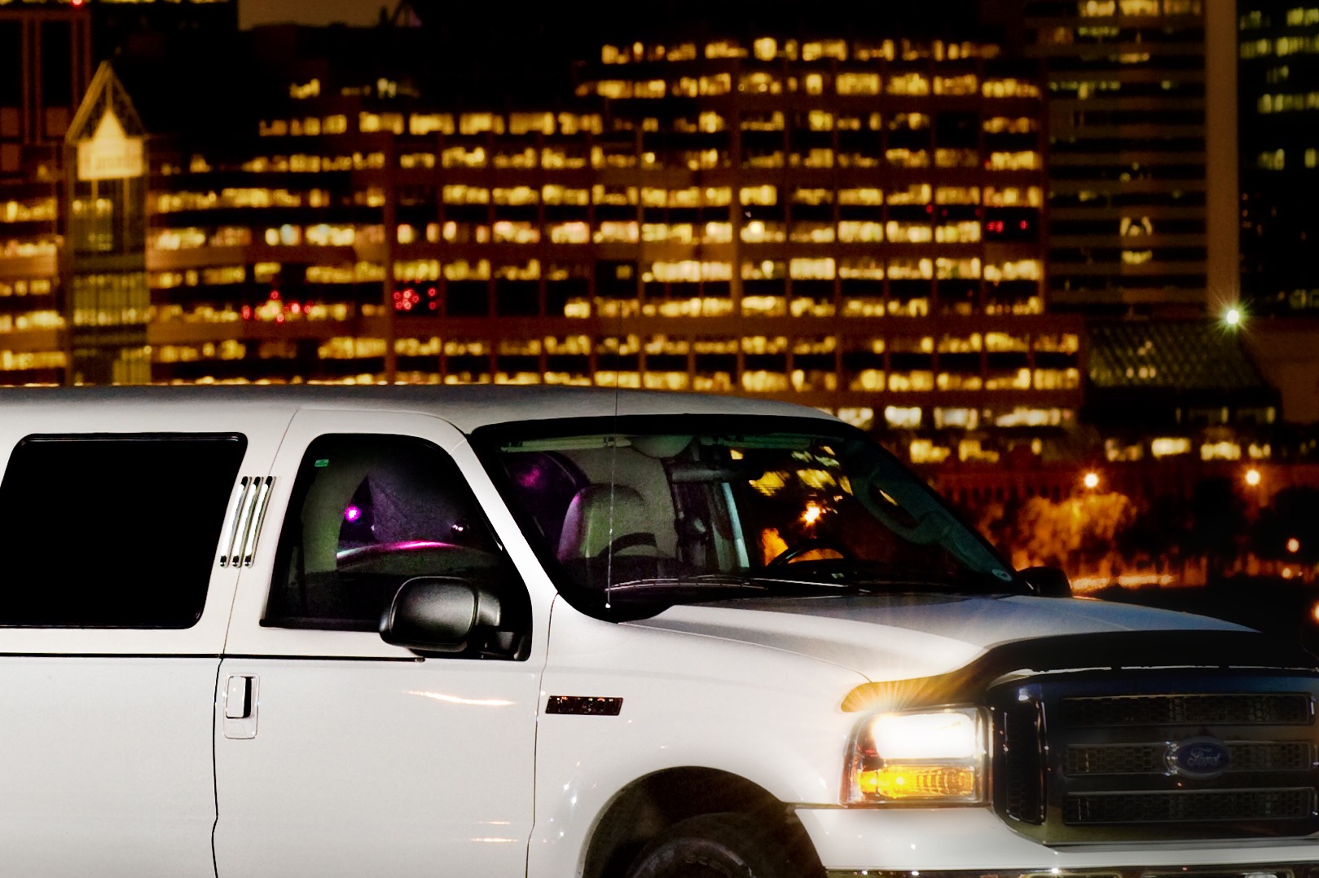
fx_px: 16841
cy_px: 143
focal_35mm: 460
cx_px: 91
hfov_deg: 4.5
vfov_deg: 3.0
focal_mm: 175
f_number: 9
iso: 200
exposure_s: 1.3
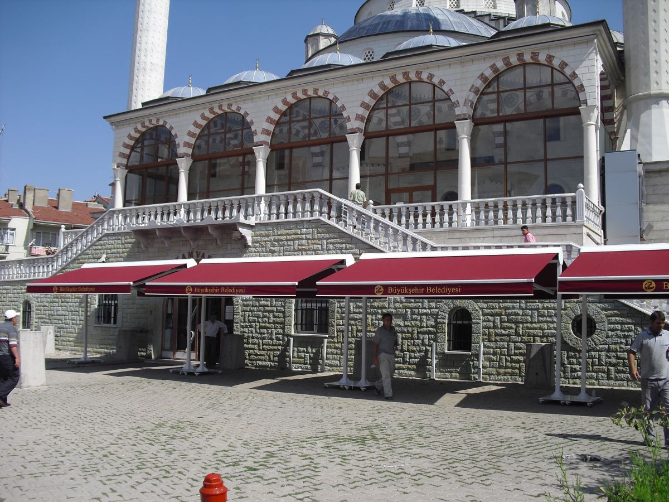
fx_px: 696
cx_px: 334
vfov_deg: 39.7
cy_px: 251
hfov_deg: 51.4
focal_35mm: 36
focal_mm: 6.3
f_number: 7.8
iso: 64
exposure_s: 1/200
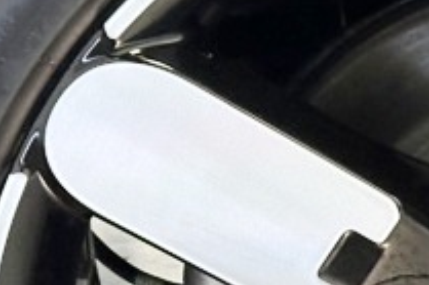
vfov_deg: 5.6
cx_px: 532
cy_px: 318
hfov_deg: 8.3
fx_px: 2917
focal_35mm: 245
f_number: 1.78
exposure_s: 1/30
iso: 640
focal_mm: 6.86
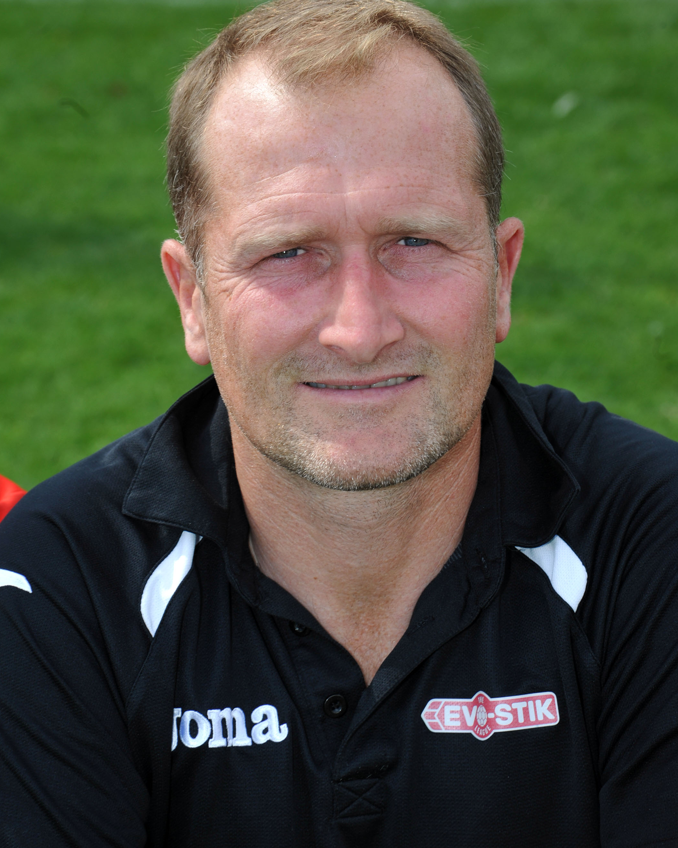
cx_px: 339
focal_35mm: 136
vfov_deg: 14.2
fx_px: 3412
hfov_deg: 11.3
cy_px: 373
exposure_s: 1/250
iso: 400
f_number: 10
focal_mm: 120
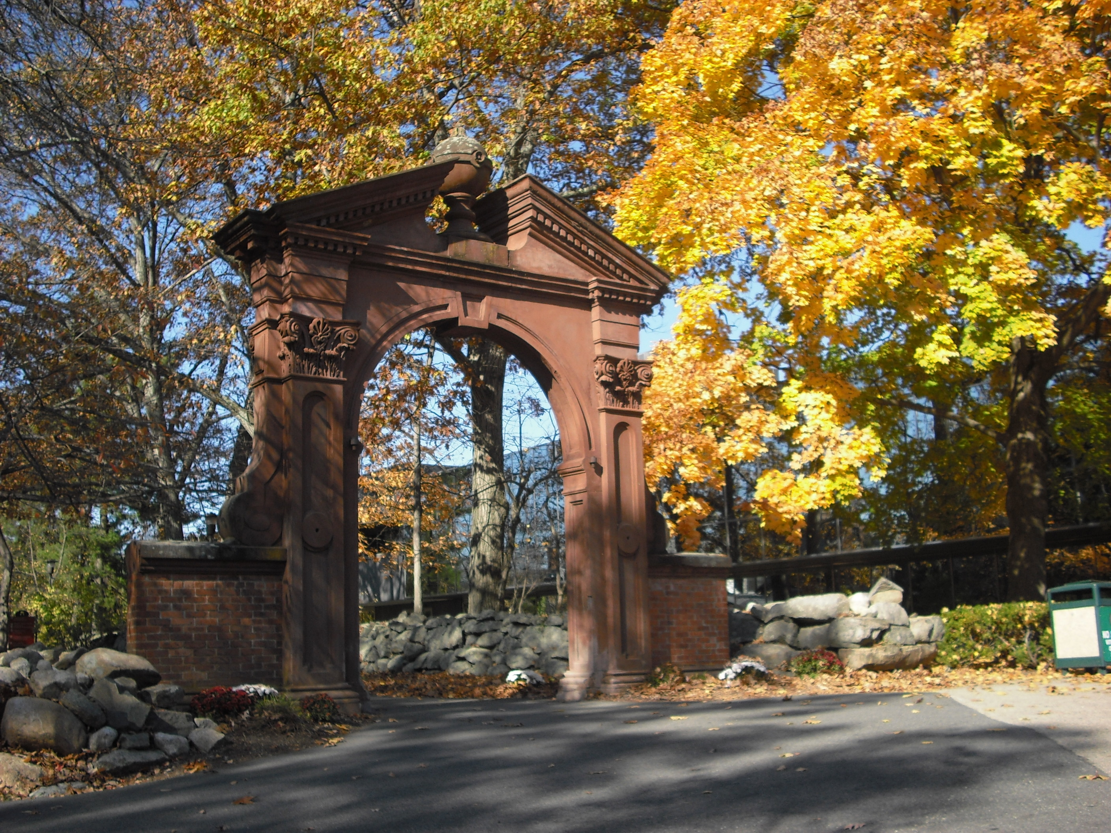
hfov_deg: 49.0
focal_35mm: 38
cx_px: 556
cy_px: 416
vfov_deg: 37.7
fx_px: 1220
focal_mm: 6.2
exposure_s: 1/125
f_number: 5.6
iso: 64
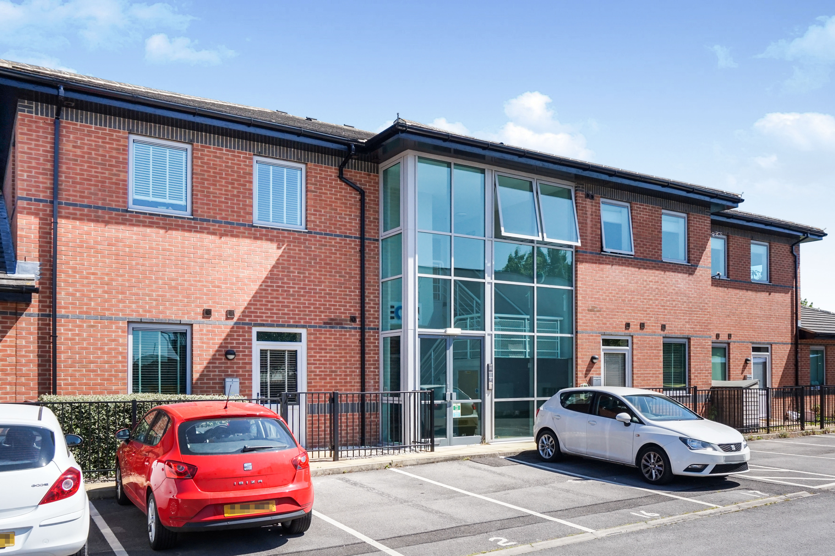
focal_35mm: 28
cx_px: 418
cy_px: 278
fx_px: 661
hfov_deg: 64.6
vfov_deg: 45.6
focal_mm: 19
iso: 400
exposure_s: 1/1000
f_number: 7.1
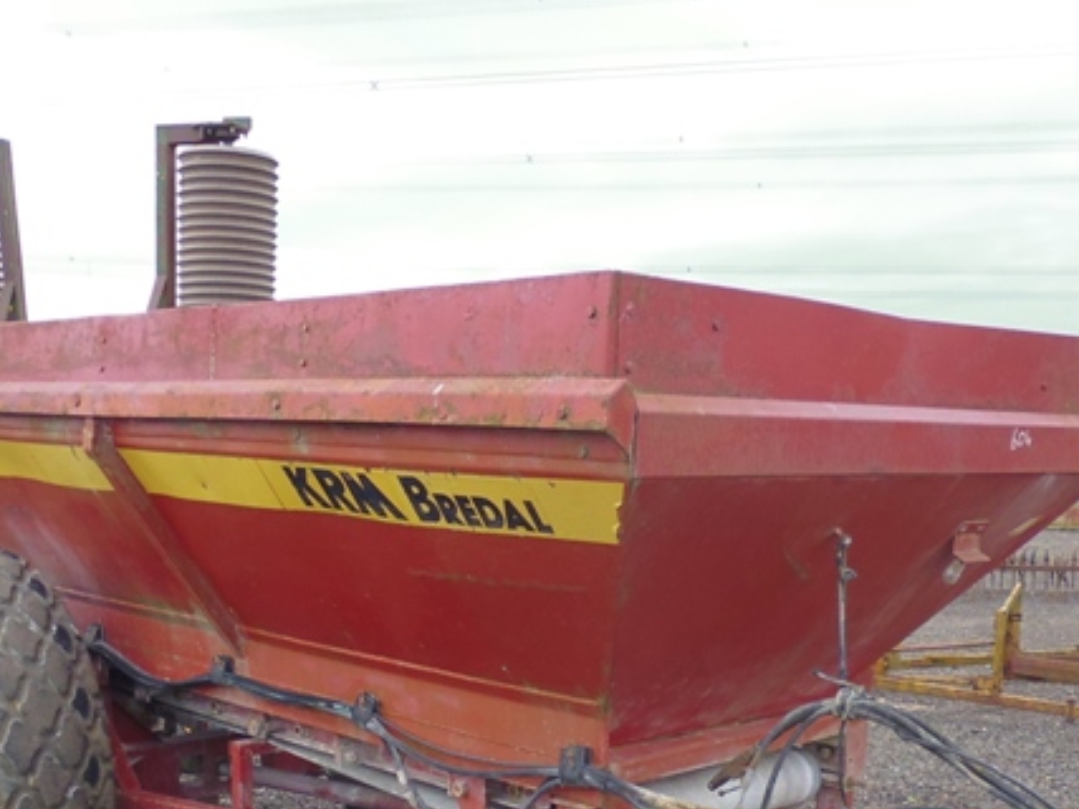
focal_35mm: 45
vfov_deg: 30.7
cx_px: 543
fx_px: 1402
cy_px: 736
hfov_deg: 42.1
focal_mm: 4.3
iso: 160
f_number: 2.8
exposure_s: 1/500
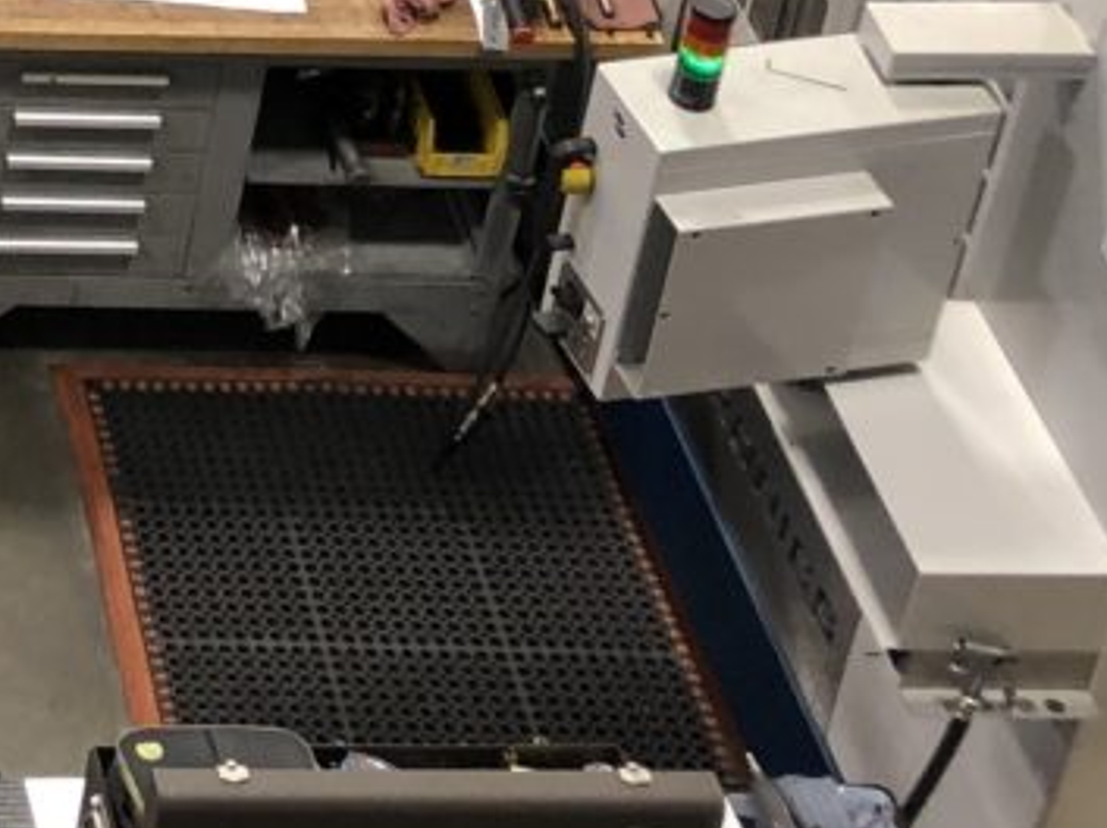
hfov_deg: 14.2
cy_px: -583
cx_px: -935
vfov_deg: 11.4
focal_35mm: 122
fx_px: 3898
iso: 40
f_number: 1.8
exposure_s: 1/24
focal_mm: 3.99
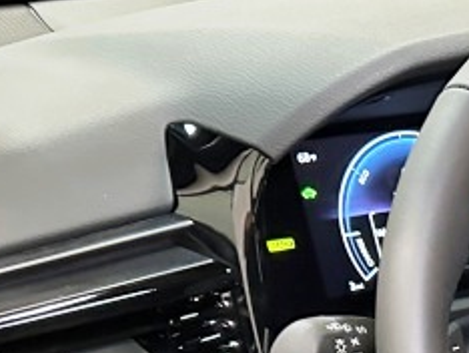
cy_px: 670
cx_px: 712
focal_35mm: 105
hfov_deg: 16.9
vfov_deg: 12.6
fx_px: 1424
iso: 1000
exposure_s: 1/30
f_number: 1.78
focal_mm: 6.86
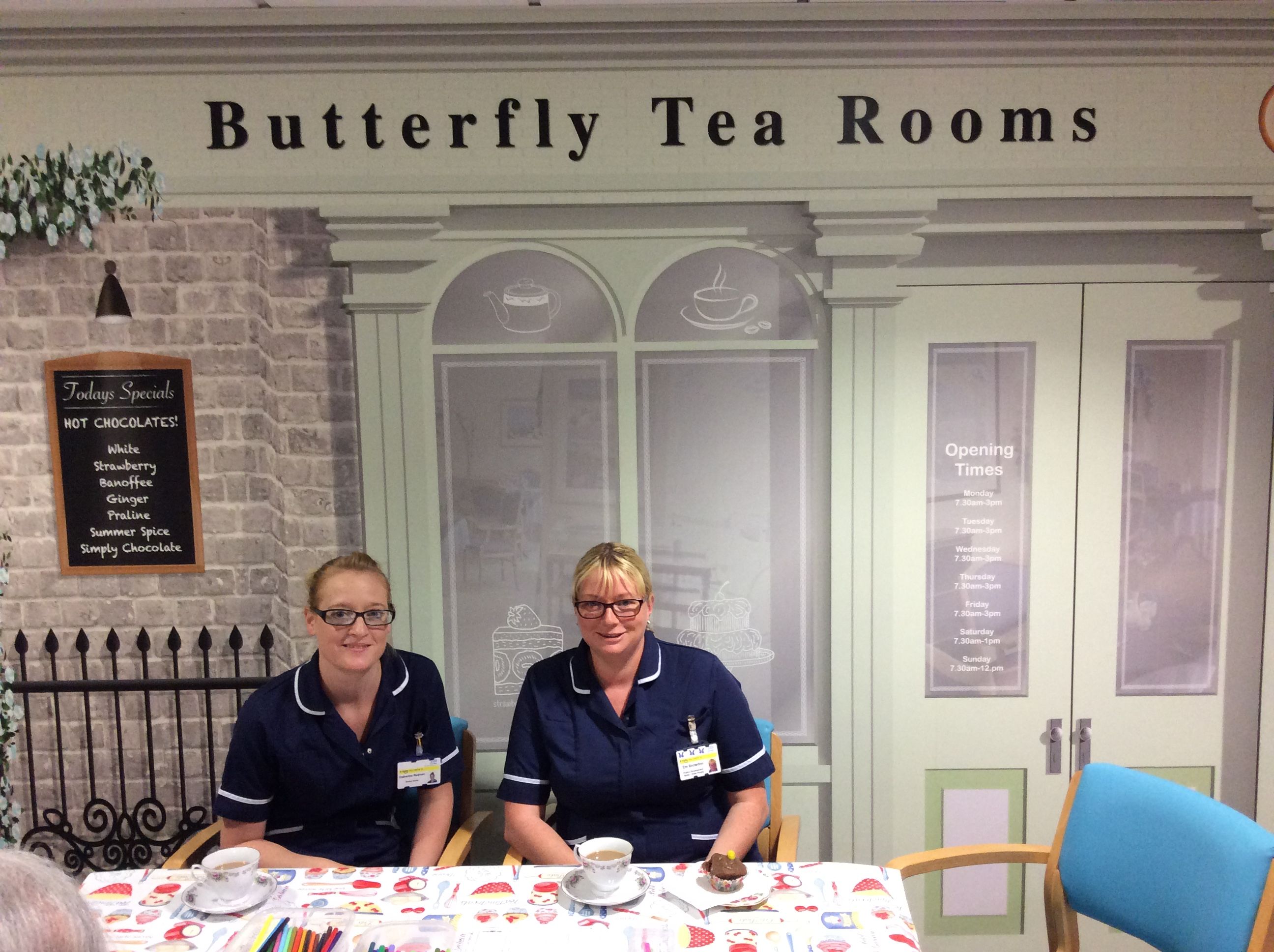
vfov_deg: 44.1
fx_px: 1176
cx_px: 637
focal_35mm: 32
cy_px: 476
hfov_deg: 56.9
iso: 125
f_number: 2.4
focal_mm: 3.3
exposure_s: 1/25
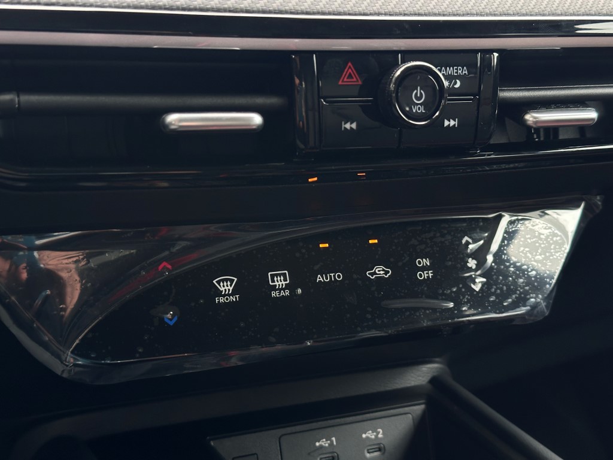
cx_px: 306
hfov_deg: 39.7
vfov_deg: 30.3
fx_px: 850
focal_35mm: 48
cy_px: 230
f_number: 1.78
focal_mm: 6.86
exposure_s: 1/60
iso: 200
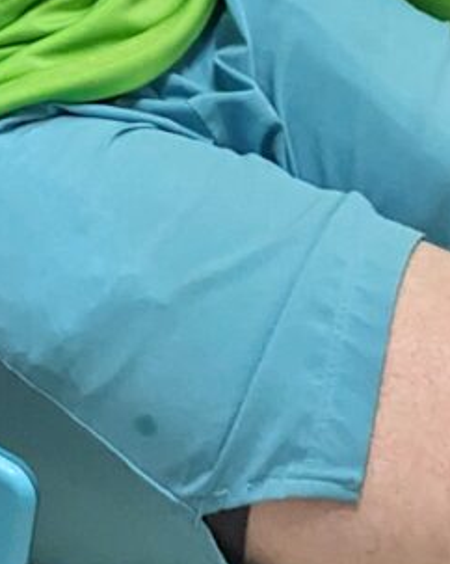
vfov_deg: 13.7
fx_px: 1733
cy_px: -759
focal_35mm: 104
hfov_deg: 12.2
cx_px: -586
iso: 308
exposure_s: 1/120
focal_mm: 2.74
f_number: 2.2
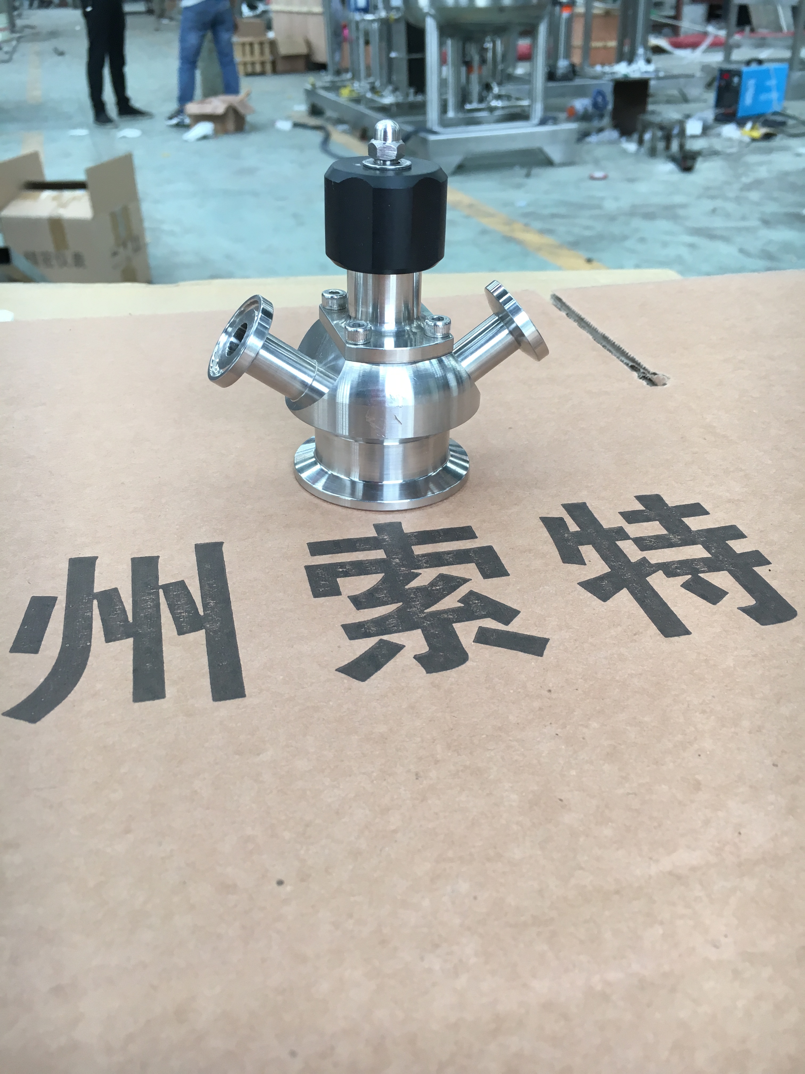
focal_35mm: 29
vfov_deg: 61.7
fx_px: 899
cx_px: 402
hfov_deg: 48.2
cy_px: 537
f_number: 2.2
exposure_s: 1/33
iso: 32
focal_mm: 4.15
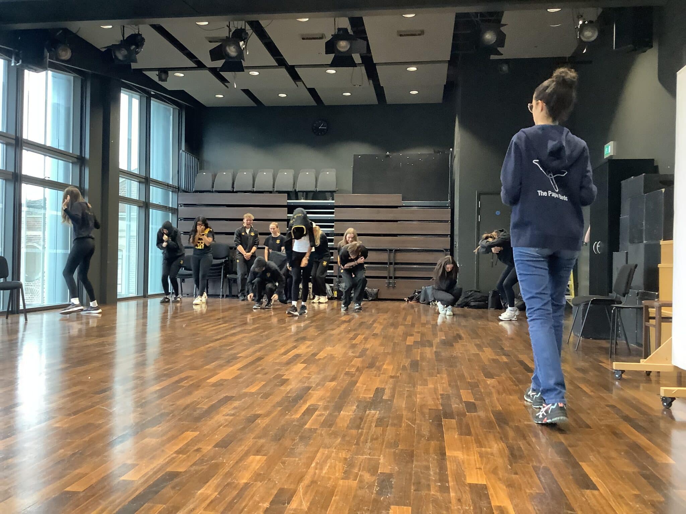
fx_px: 614
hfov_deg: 58.4
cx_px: 343
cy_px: 257
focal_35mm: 31
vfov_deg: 45.4
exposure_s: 1/40
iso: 320
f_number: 2.4
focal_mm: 3.3
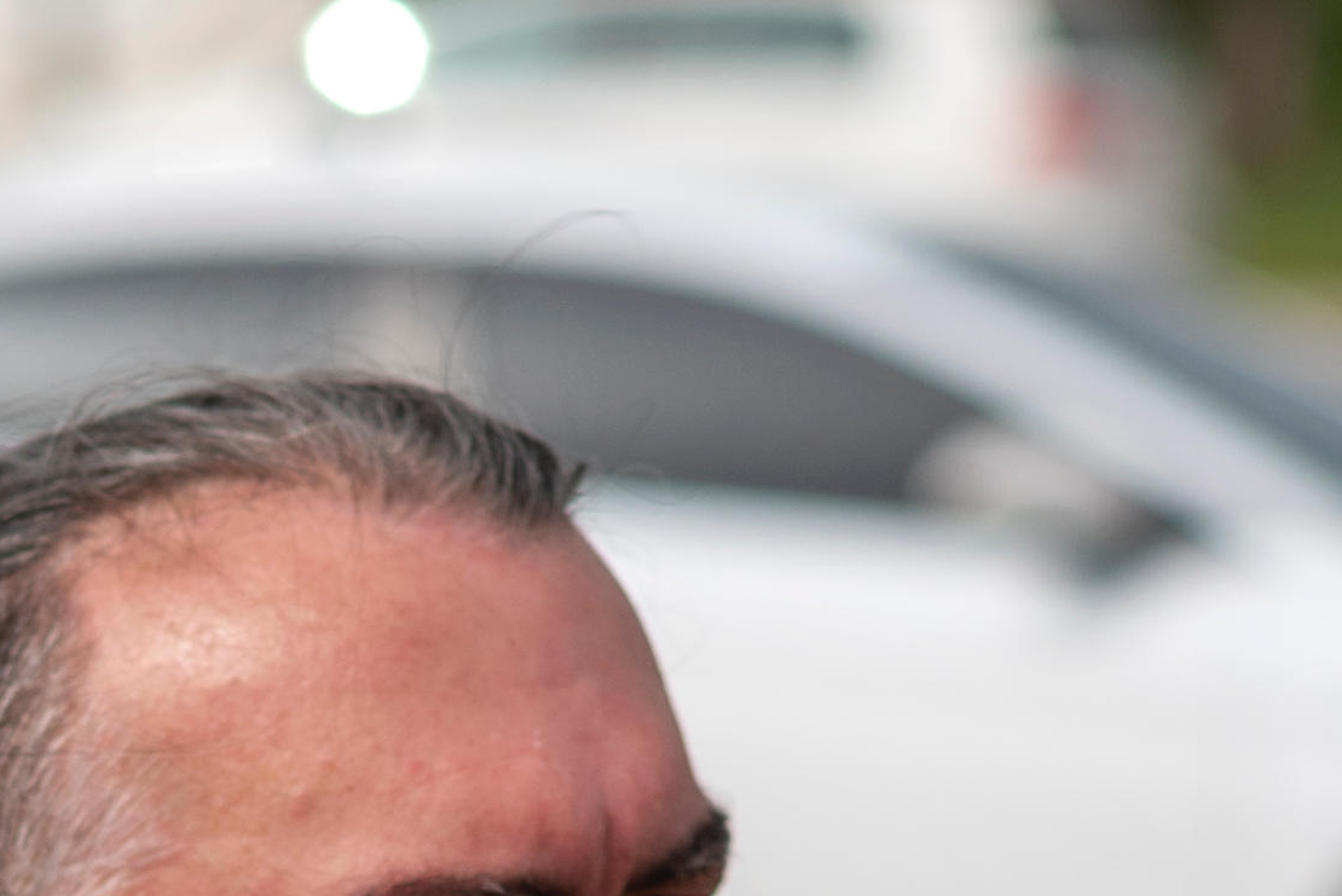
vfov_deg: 3.6
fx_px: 14282
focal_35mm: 383
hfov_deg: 5.4
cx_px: 215
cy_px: 1843
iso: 100
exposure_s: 1/2500
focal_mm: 85
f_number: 3.5
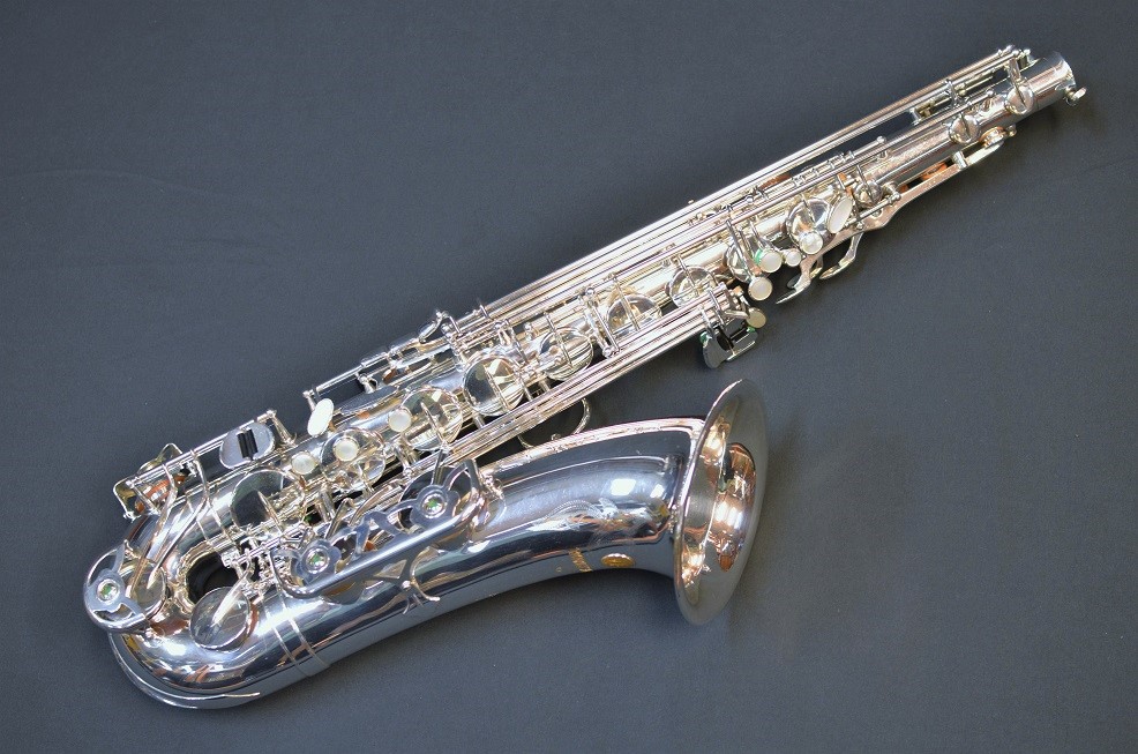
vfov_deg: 25.6
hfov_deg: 37.9
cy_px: 377
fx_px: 1656
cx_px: 569
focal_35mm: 52
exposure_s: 1/40
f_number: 3.2
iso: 800
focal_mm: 35
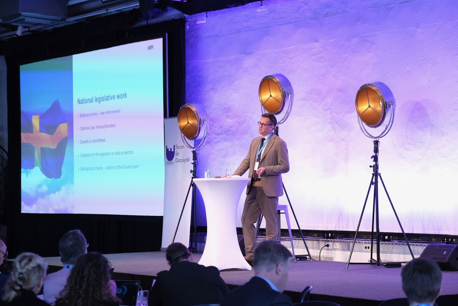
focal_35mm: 92
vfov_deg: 14.9
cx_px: 229
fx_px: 1170
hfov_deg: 22.1
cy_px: 153
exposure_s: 1/250
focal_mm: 61
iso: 1600
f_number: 2.8
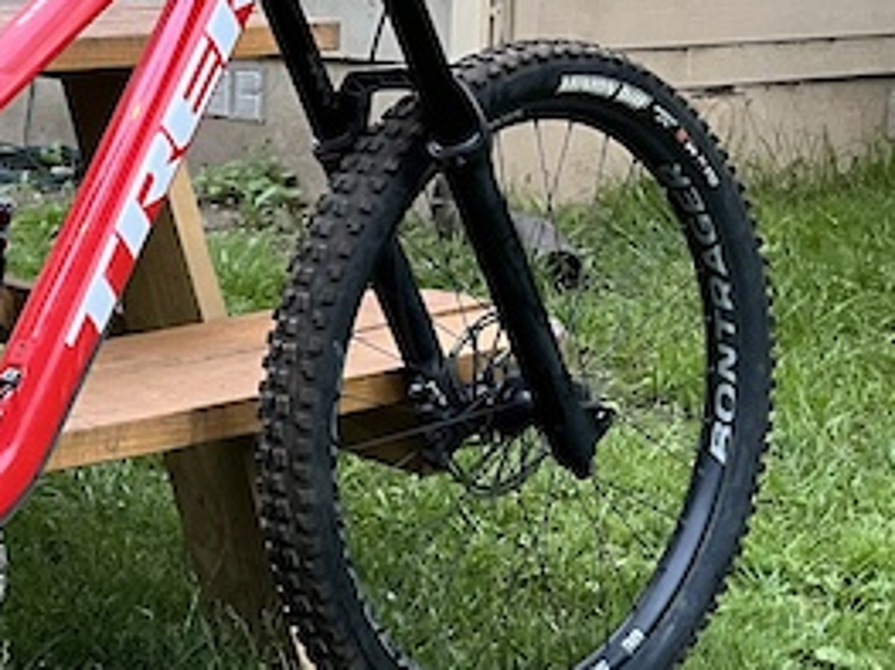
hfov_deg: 22.6
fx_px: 2042
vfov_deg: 18.6
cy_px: 241
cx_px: -208
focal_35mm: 79
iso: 640
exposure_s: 1/40
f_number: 1.6
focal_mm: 5.1
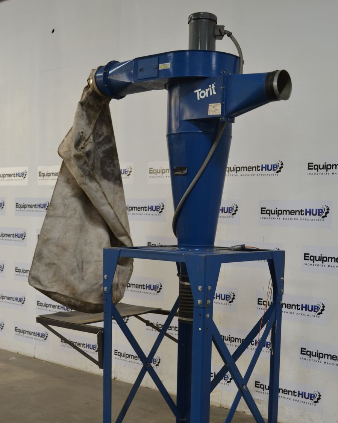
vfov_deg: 41.0
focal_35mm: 45
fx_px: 563
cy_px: 255
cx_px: 172
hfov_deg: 33.4
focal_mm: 26
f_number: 4.2
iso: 400
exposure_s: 1/50
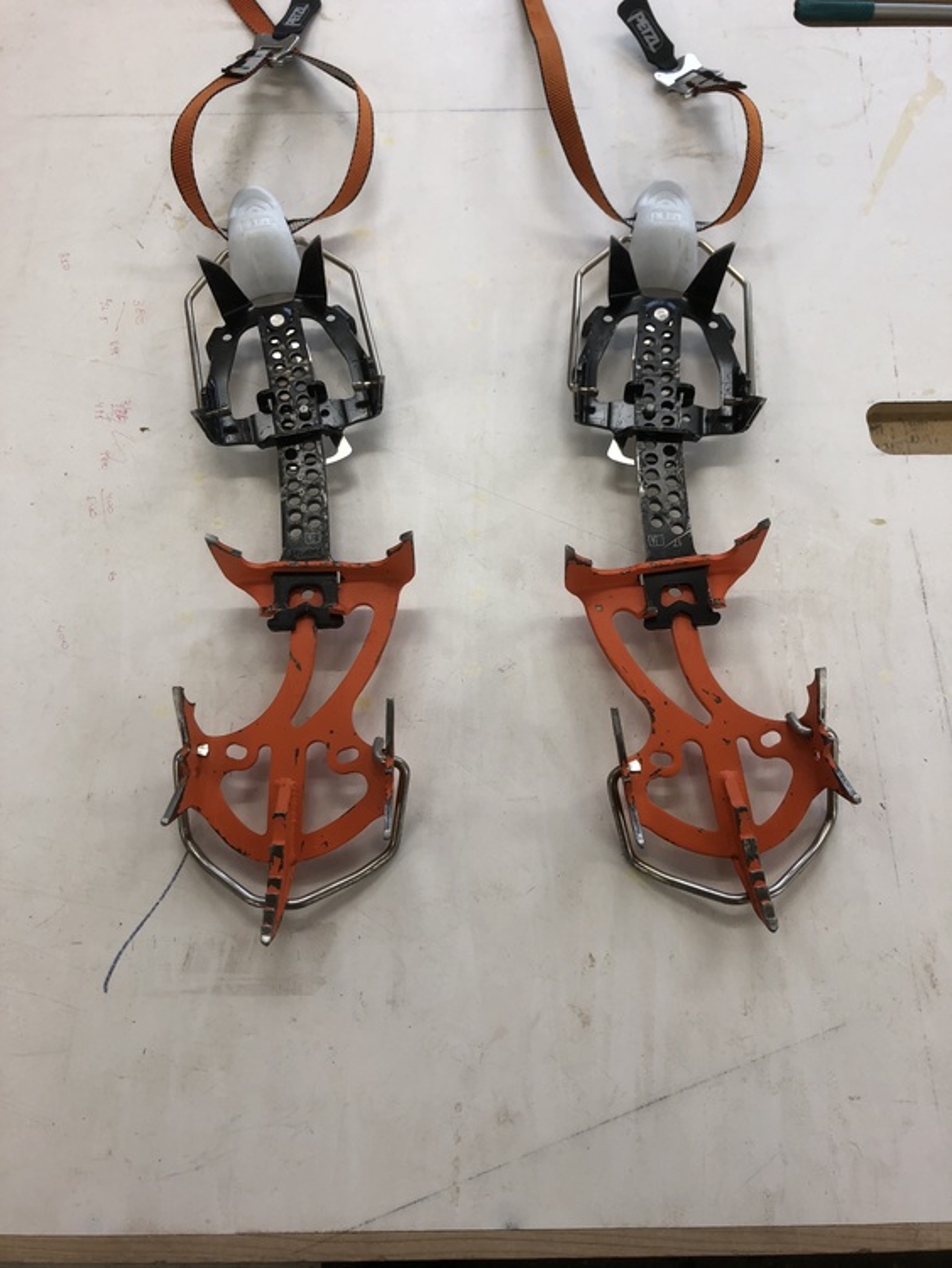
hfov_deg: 49.8
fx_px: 1026
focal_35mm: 28
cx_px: 476
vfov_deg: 63.4
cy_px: 634
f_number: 1.8
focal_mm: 3.99
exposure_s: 1/120
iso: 50
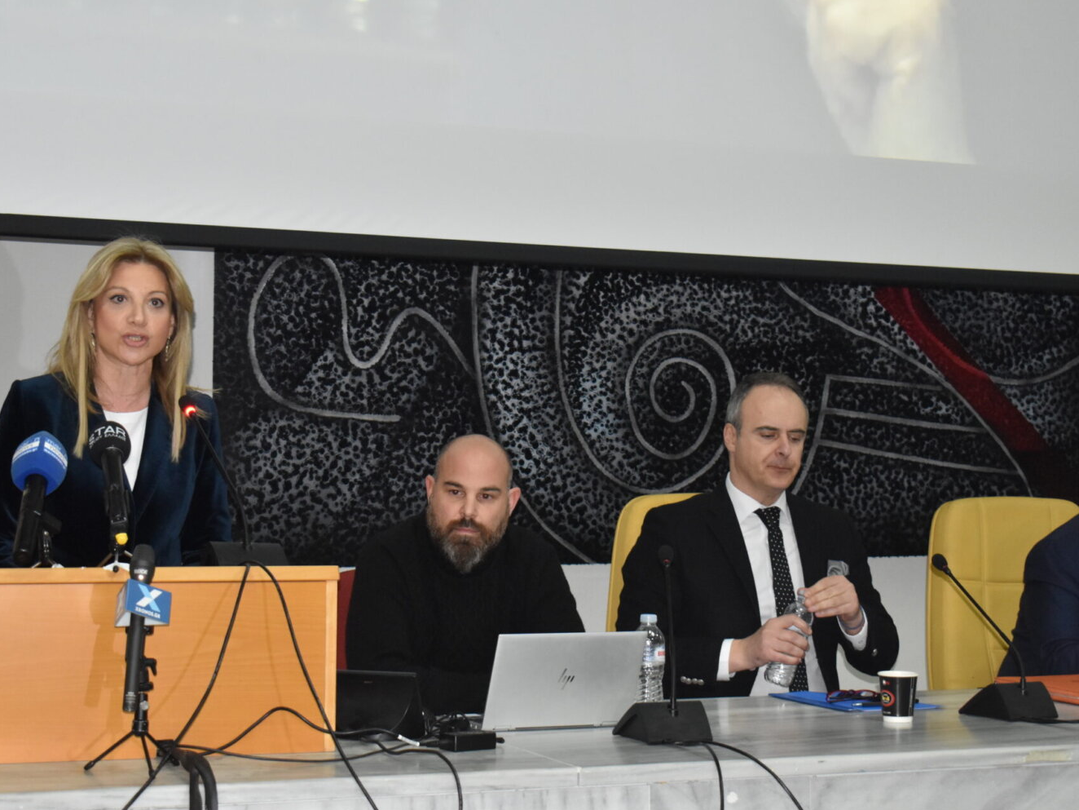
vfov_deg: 20.0
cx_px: 504
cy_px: 405
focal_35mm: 74
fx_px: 2292
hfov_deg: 26.5
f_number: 5
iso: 1800
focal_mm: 45
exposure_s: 1/60
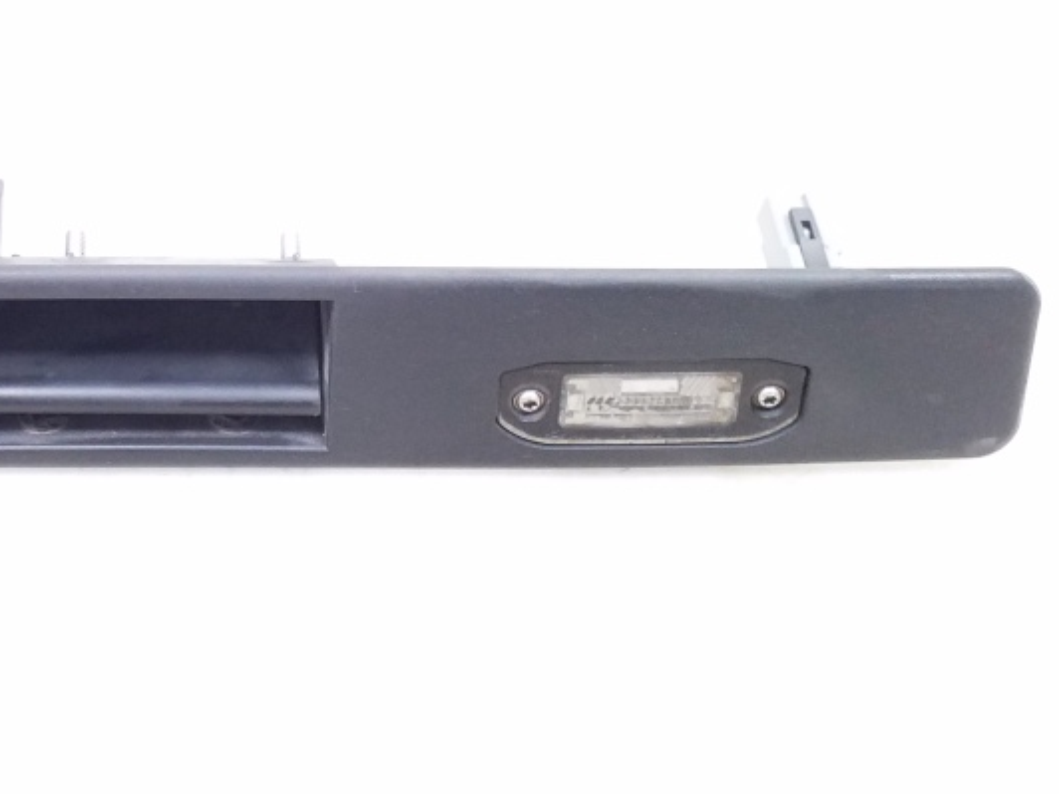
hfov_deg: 35.2
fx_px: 1591
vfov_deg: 27.3
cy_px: 125
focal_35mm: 52
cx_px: 163
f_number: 1.9
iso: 200
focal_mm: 3.6
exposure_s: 1/25
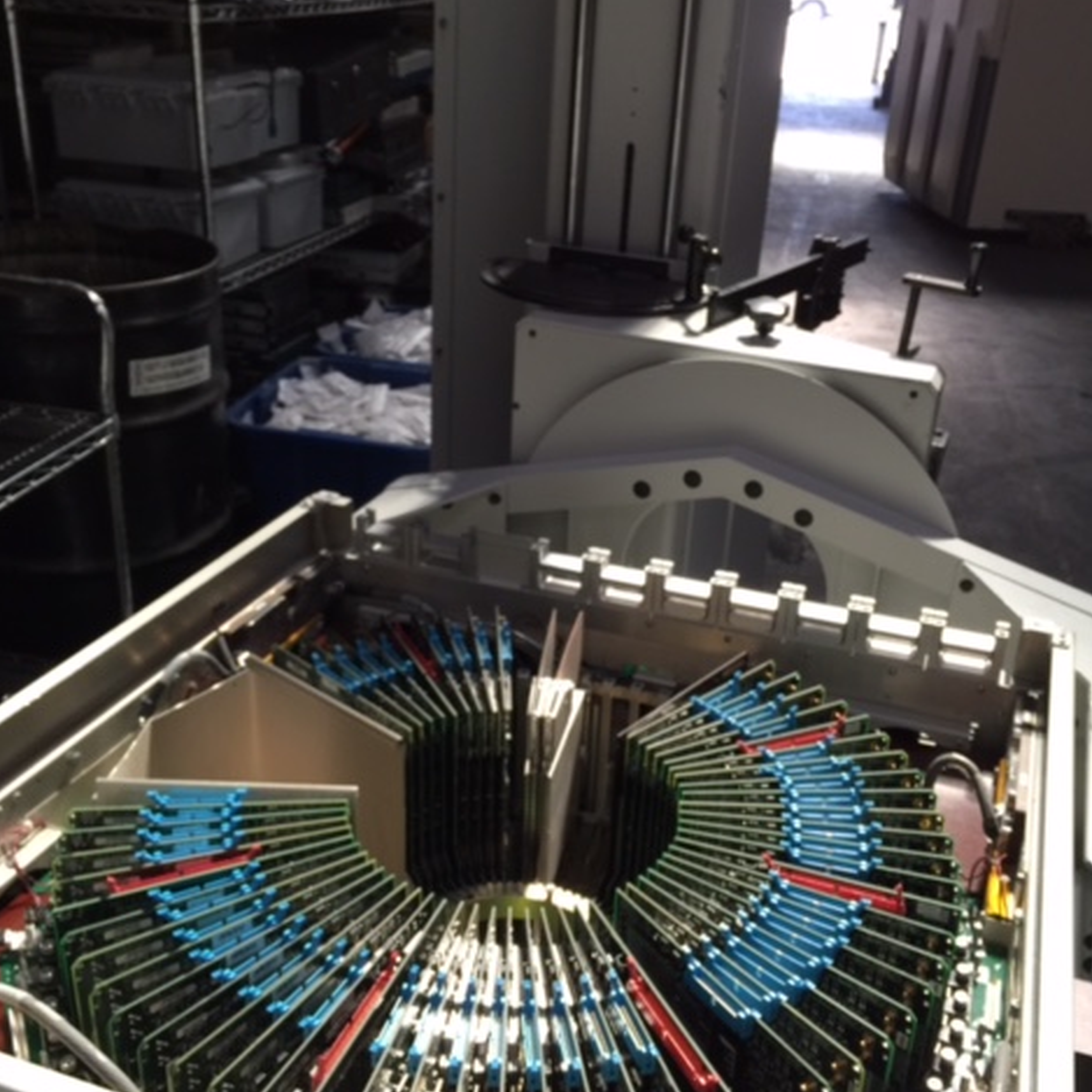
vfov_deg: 47.2
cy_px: 584
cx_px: 536
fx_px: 1249
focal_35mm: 35
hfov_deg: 47.2
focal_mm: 4.15
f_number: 2.2
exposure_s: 1/30
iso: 40
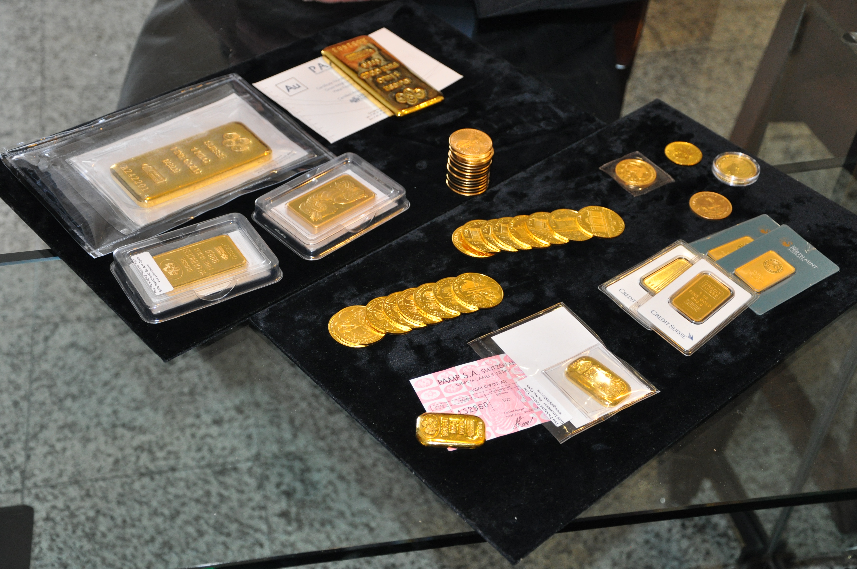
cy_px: 284
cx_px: 428
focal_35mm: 52
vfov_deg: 25.7
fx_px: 1248
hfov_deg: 37.9
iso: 800
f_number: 4.5
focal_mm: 35
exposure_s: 1/60
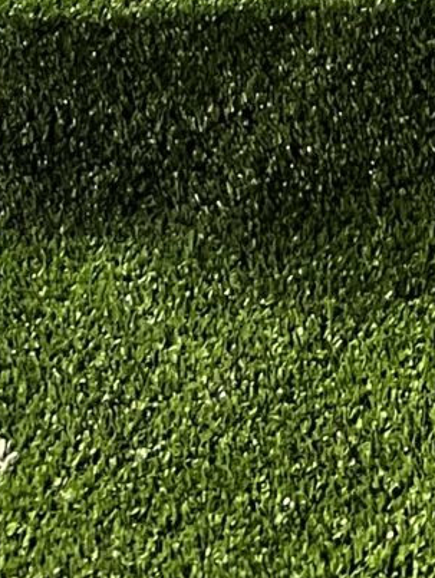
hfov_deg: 8.9
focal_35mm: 165
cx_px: 531
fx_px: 2760
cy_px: -1050
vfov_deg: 9.7
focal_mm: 5.7
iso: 200
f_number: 1.5
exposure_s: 1/60
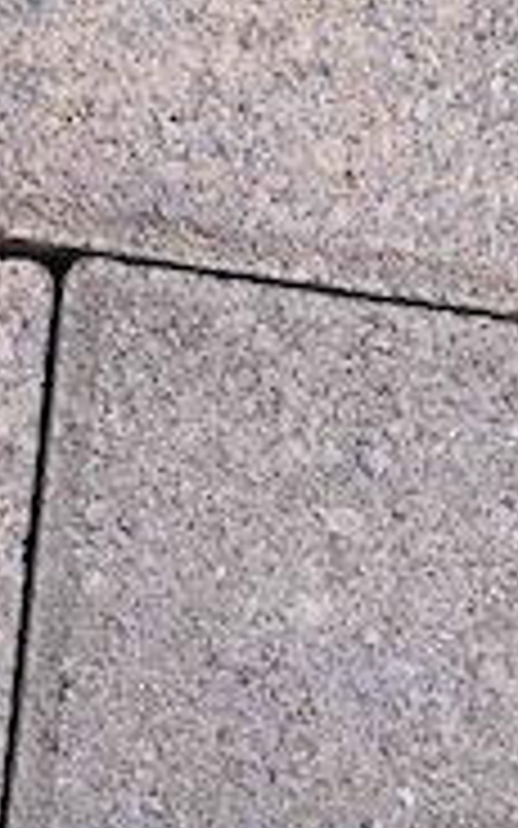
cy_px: 932
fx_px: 2710
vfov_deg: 16.8
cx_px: 81
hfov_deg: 10.9
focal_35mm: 120
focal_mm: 4.25
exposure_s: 1/122
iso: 40
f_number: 1.8
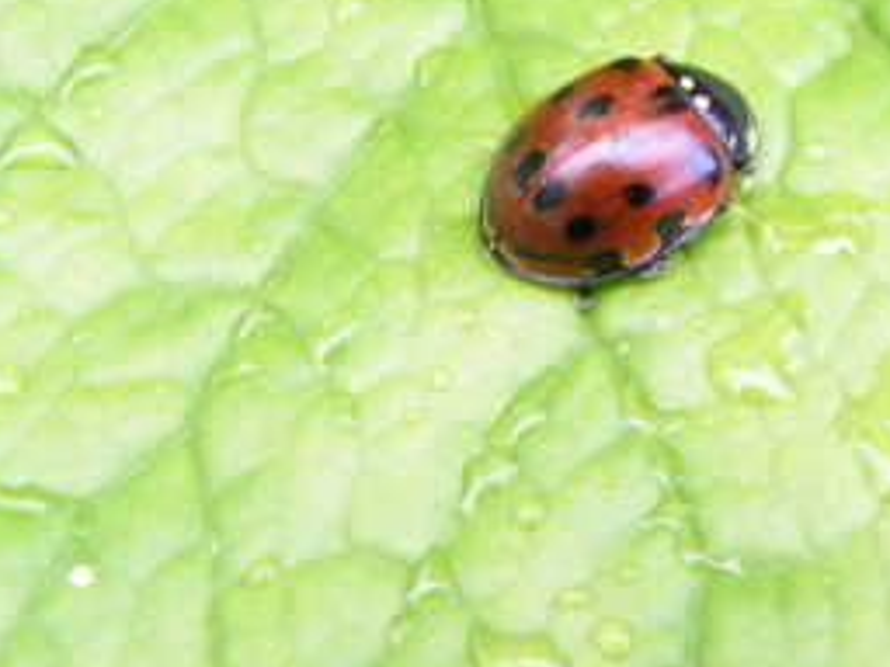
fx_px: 3034
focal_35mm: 118
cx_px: 629
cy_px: 212
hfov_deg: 16.6
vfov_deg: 12.5
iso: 200
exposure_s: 1/50
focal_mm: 9.7
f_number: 4.5
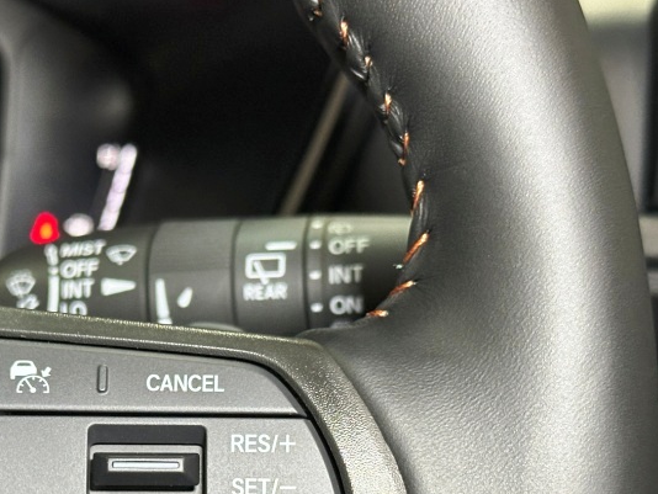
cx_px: 158
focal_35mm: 92
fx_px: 1750
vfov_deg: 15.8
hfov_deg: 21.1
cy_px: 466
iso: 320
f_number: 1.78
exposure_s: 1/40
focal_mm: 6.86
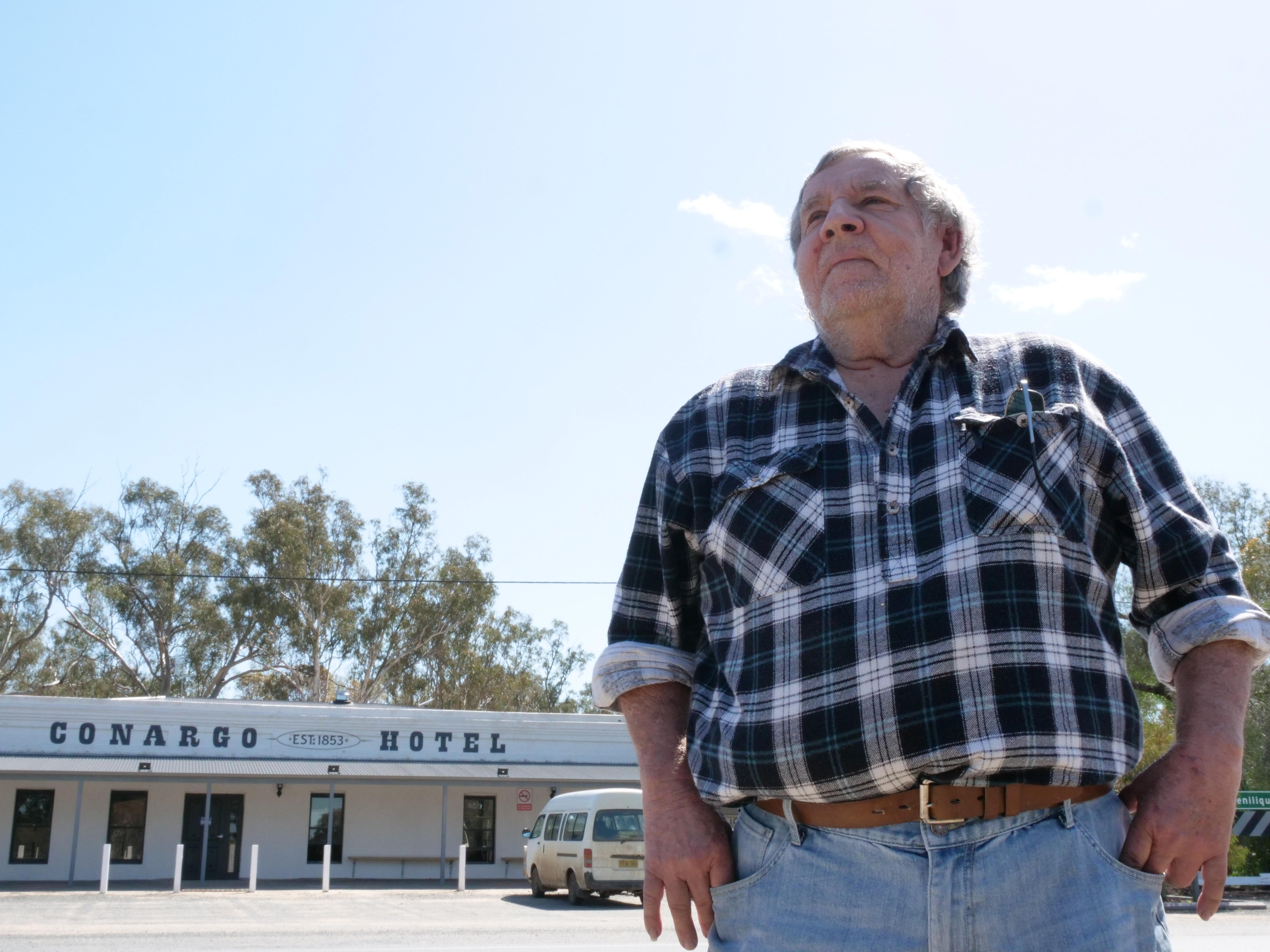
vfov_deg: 36.0
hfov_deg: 46.8
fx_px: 1468
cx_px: 635
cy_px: 476
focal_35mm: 40
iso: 1000
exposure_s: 1/160
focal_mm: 20
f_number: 20
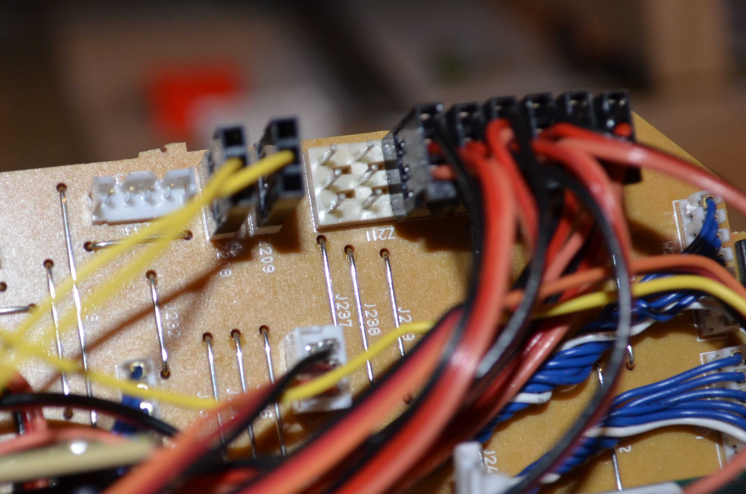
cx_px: 236
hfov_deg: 21.0
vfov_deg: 14.0
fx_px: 2006
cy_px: 279
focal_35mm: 97
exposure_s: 1/60
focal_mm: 40
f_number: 5.3
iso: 560
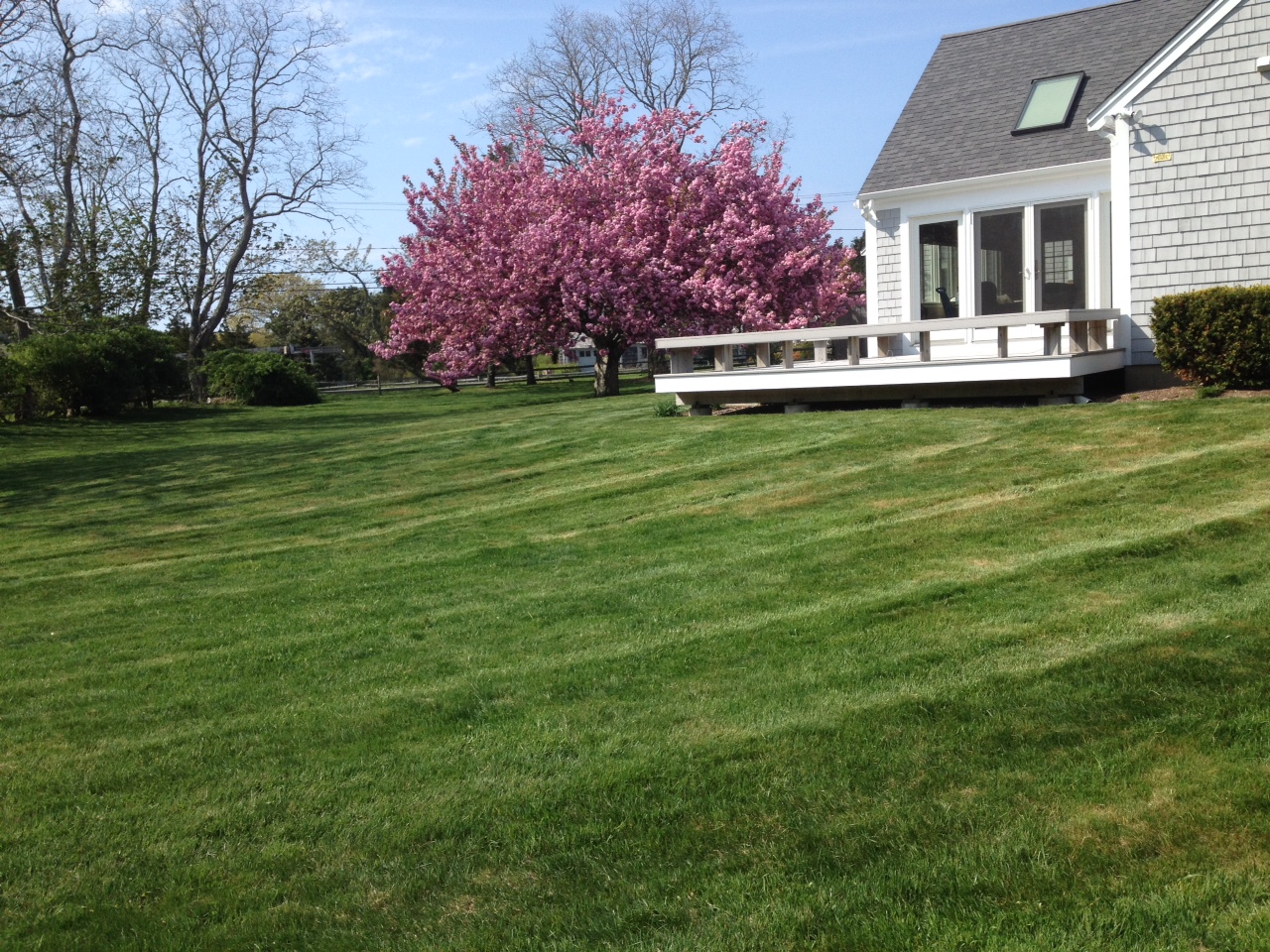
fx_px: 1284
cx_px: 635
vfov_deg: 40.7
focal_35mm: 35
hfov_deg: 52.6
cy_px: 476
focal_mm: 4.28
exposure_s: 1/1453
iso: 50
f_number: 2.4
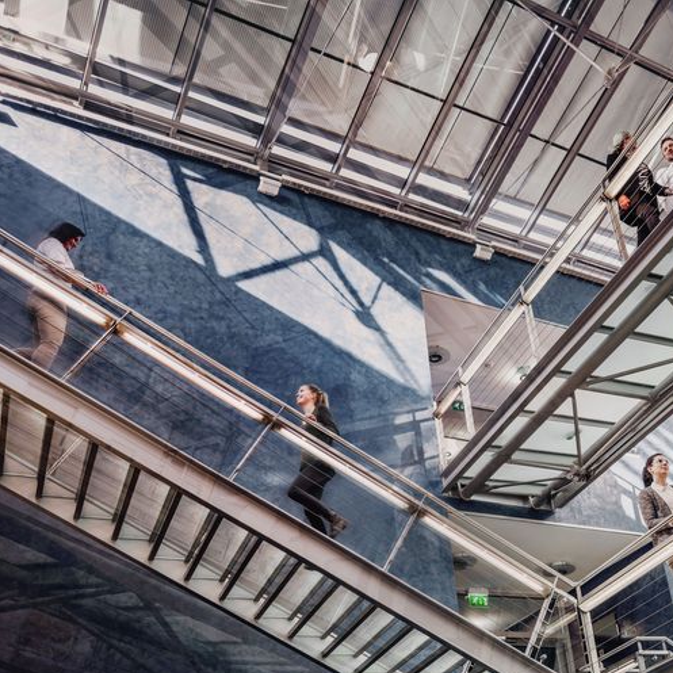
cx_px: 539
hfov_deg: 38.5
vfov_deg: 39.4
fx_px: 924
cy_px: 461
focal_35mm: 42
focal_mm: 24
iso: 400
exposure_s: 1/80
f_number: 4
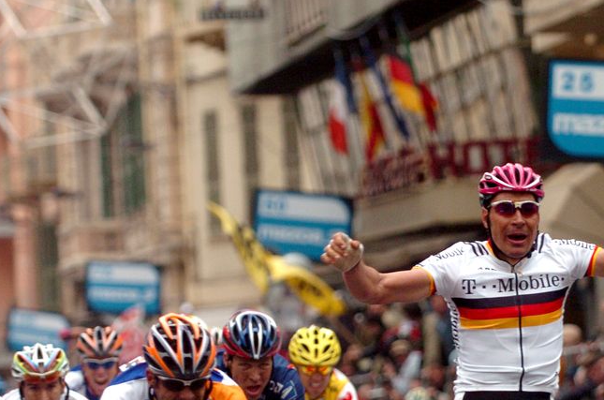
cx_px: 523
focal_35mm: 391
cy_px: 309
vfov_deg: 3.5
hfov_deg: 5.3
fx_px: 6546
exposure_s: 1/500
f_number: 3
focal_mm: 140
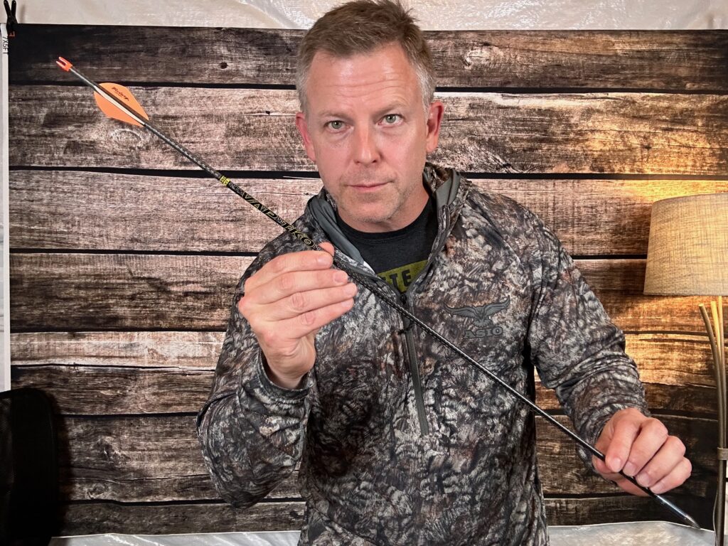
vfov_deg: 46.8
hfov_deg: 60.0
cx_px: 364
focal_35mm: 30
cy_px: 273
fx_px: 631
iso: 160
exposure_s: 1/60
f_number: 1.9
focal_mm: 2.69
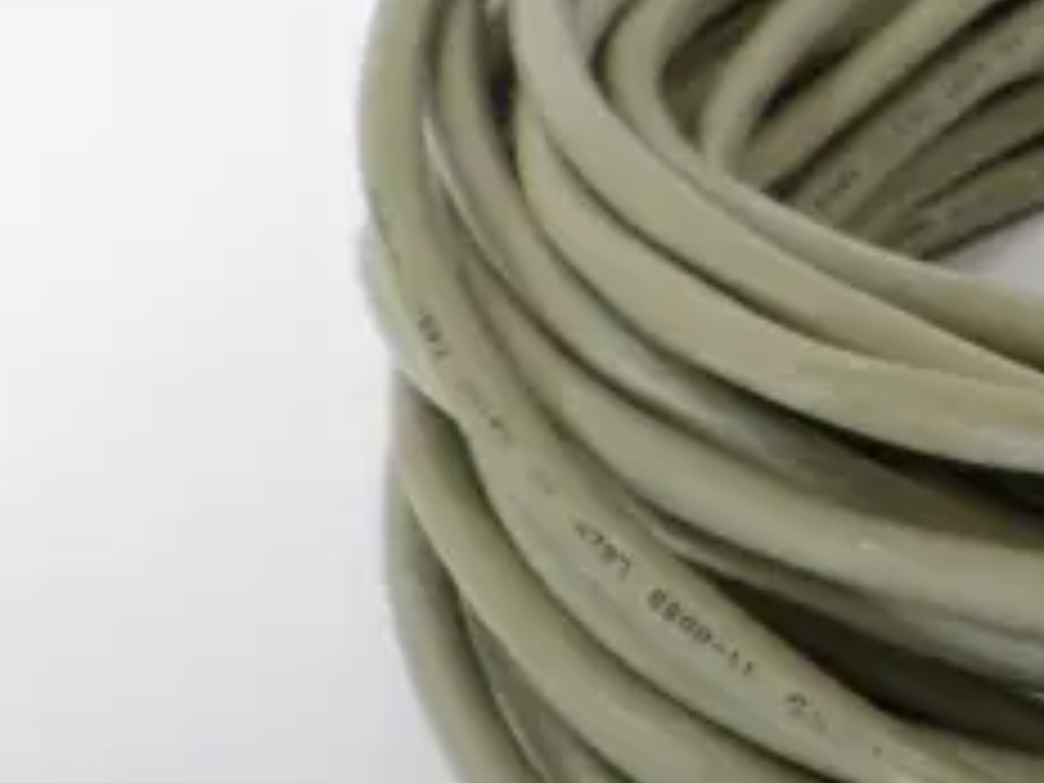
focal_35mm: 97
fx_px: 2925
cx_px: 1852
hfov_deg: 16.9
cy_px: 522
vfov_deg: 15.2
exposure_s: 1/60
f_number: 2.5
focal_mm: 4.5
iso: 80
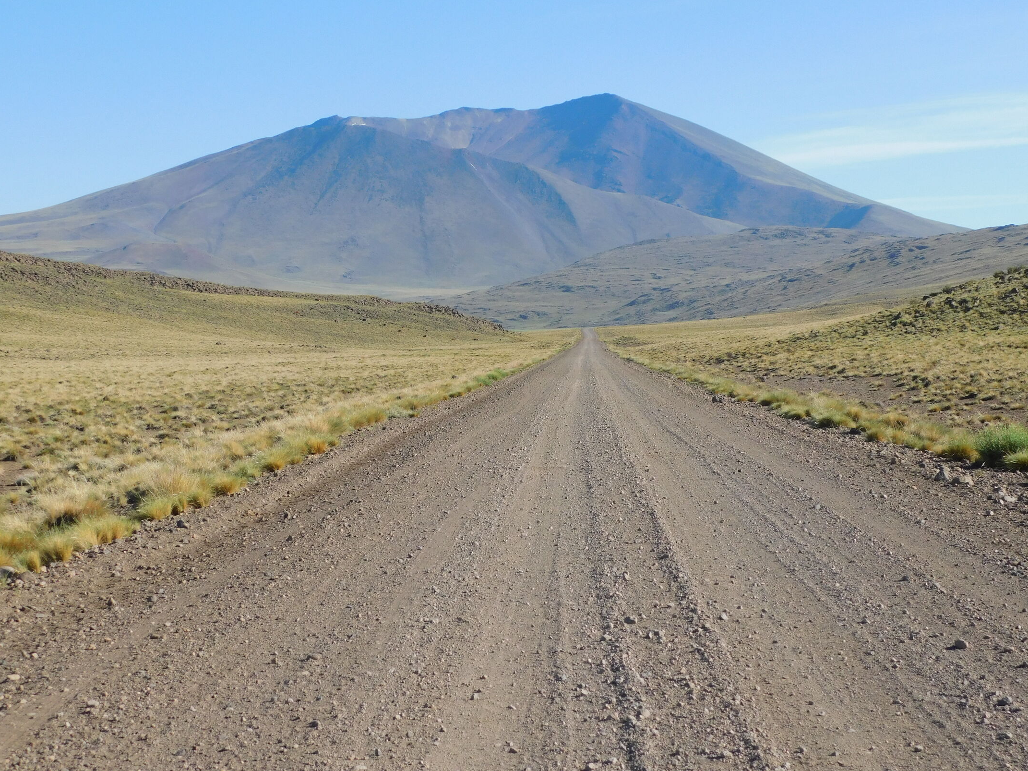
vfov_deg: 20.7
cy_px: 367
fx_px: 2108
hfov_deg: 27.4
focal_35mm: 71
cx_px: 520
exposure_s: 1/800
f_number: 4.2
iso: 125
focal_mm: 11.7
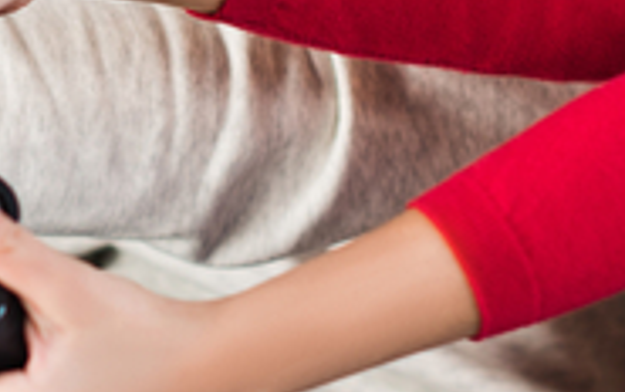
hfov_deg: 7.6
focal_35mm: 275
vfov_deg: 4.8
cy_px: -106
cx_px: 49
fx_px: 4688
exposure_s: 1/250
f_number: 2.2
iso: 100
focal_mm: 50
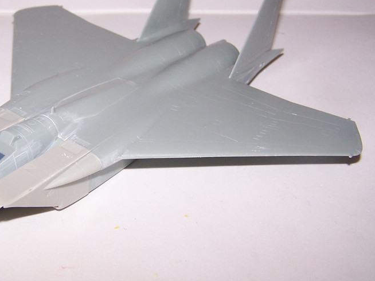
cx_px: 99
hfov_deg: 30.7
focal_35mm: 62
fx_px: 671
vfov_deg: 23.6
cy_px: 139
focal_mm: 6.3
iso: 80
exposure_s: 1/60
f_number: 2.8
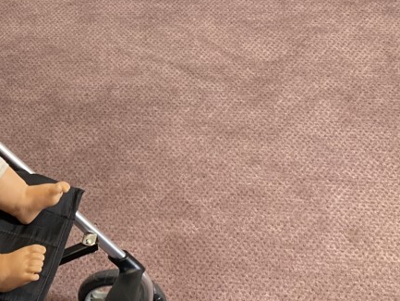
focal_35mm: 72
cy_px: 182
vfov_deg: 20.4
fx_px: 832
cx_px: -110
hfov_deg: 24.0
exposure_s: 1/60
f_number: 1.8
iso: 400
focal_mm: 4.25
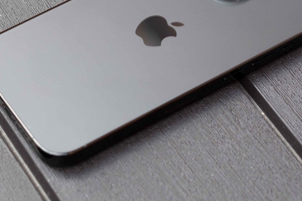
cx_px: 151
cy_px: 46
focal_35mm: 162
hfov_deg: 12.7
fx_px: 1359
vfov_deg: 8.5
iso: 250
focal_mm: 50
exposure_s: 1/320
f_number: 3.2
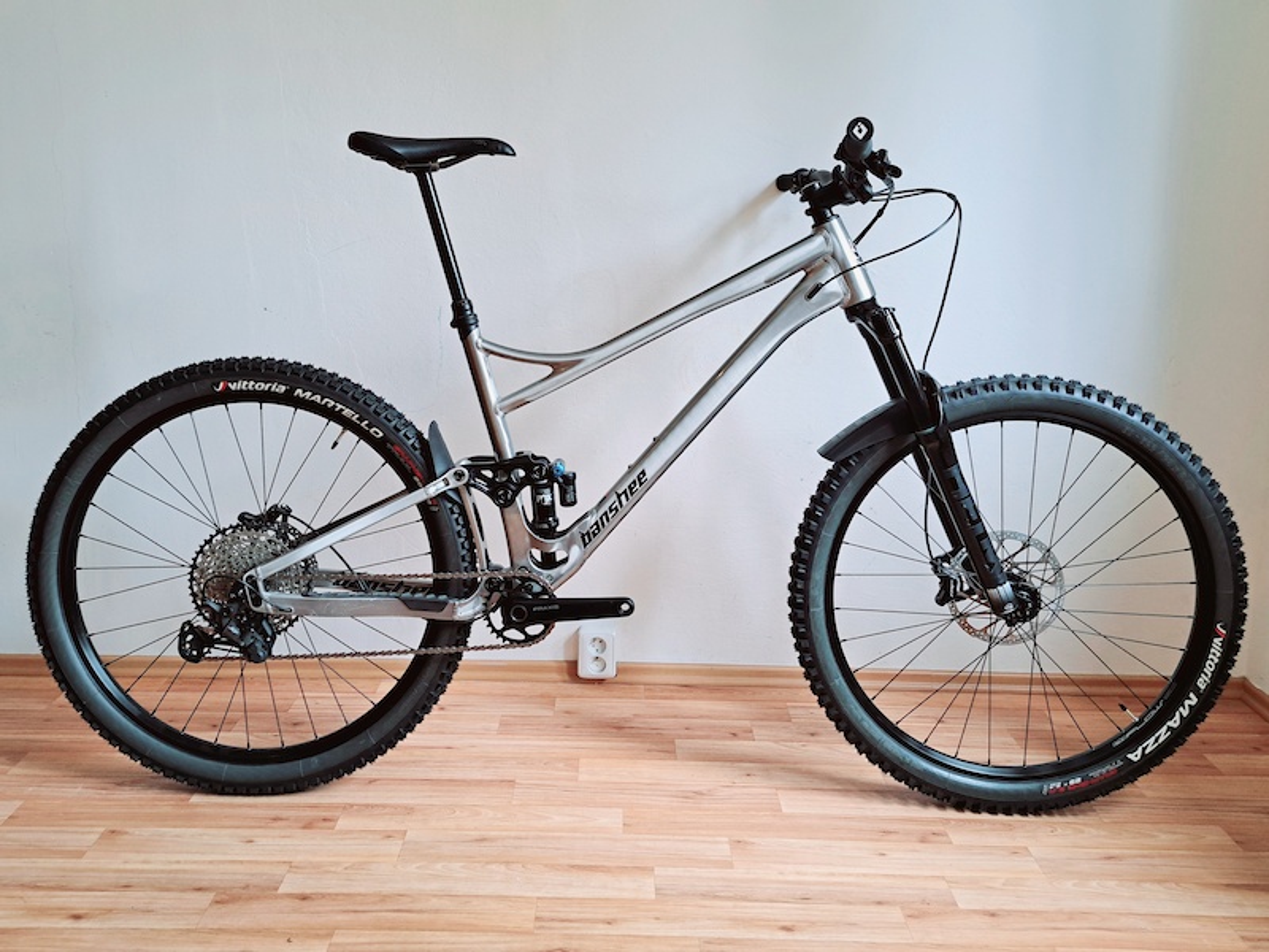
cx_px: 634
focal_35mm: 24
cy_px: 476
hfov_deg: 71.6
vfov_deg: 56.8
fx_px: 880
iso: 80
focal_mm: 5.23
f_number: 1.8
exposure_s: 1/50
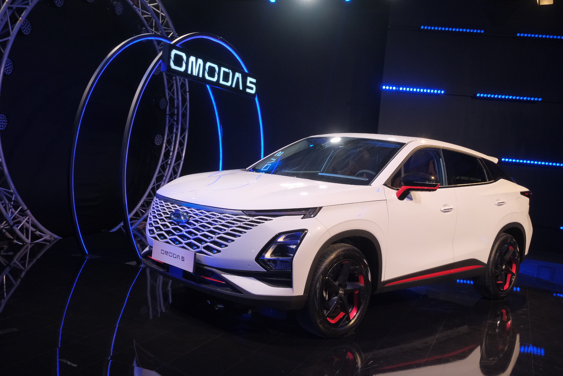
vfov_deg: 40.0
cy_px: 188
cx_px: 282
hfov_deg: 57.2
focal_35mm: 33
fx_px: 516
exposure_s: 1/125
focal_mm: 22.3
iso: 2500
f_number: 6.4
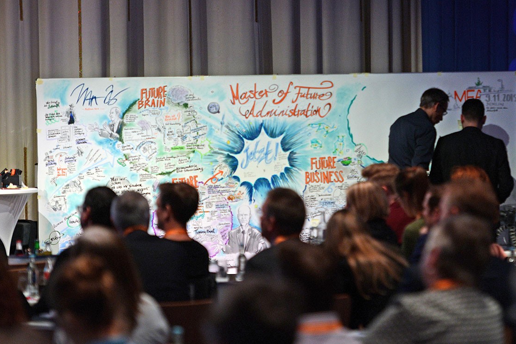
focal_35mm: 161
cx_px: 293
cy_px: 175
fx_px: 2307
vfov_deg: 8.5
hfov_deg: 12.8
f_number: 3.5
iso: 1000
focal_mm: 140
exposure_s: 1/200
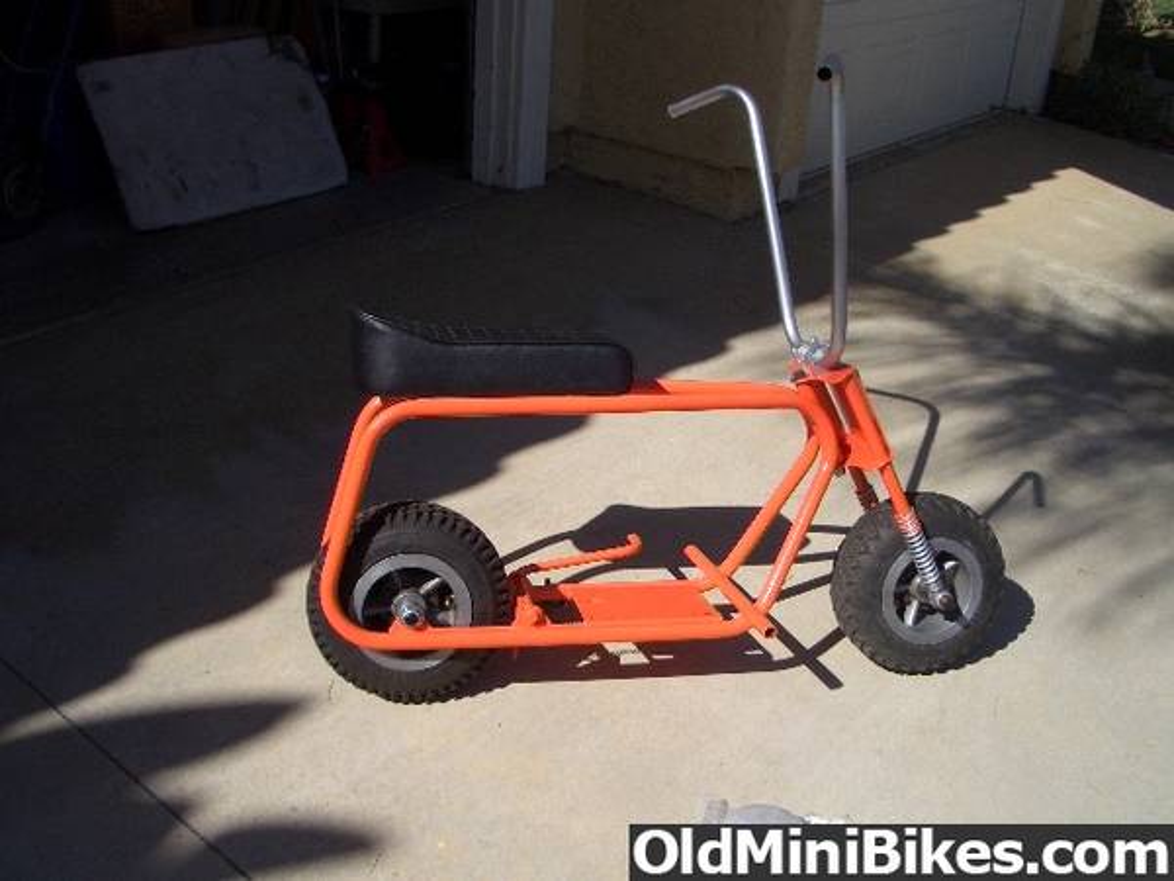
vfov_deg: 40.7
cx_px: 587
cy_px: 440
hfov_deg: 52.6
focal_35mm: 35
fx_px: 1187
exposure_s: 1/500
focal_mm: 5.8
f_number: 4.3
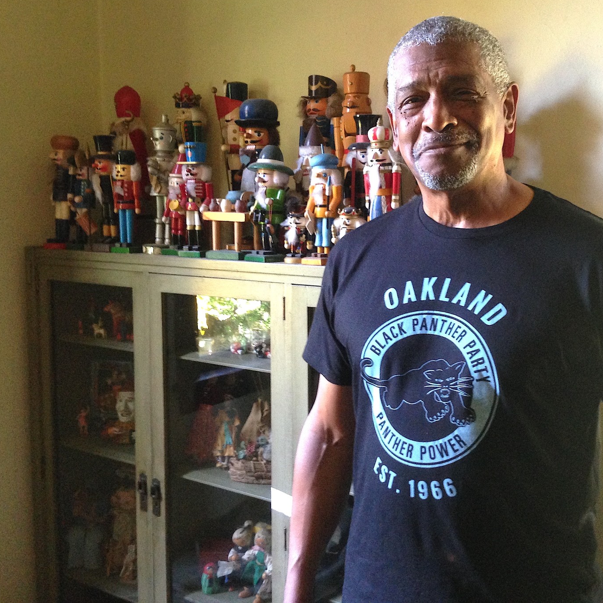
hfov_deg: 40.7
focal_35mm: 41
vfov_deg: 40.9
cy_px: 286
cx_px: 372
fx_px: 808
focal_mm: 4.12
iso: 250
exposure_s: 1/20
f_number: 2.4
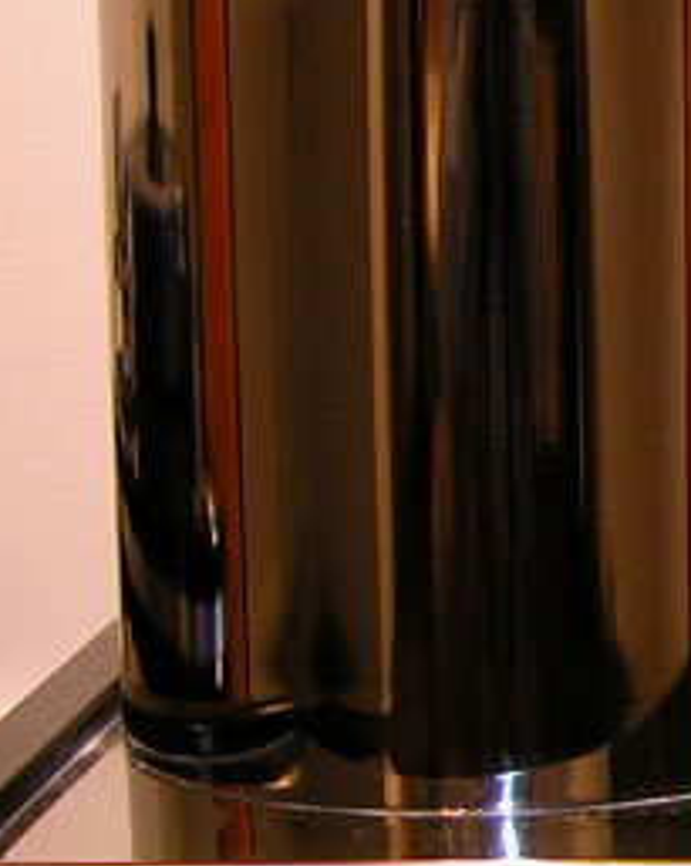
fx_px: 4482
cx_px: 1493
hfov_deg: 8.3
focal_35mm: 175
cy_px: 340
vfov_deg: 11.0
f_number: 3
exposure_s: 1/4.2
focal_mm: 11.6
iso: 105
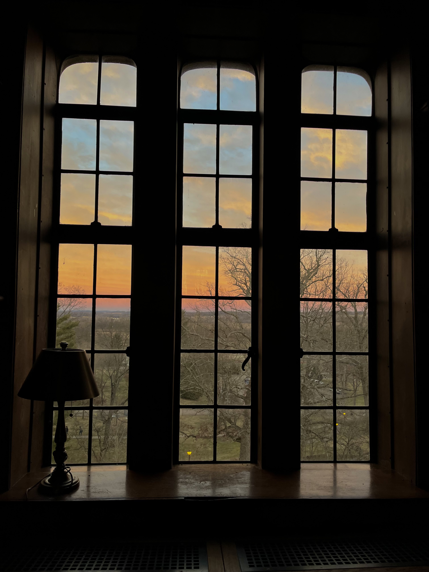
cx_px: 214
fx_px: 430
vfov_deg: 67.3
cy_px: 286
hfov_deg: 53.1
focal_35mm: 26
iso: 50
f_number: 1.6
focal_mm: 5.1
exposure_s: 1/120
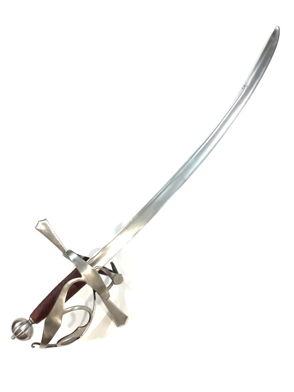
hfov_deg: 45.4
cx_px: 147
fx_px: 351
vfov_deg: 58.4
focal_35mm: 31
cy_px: 196
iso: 250
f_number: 2.4
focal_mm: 3.3
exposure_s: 1/60
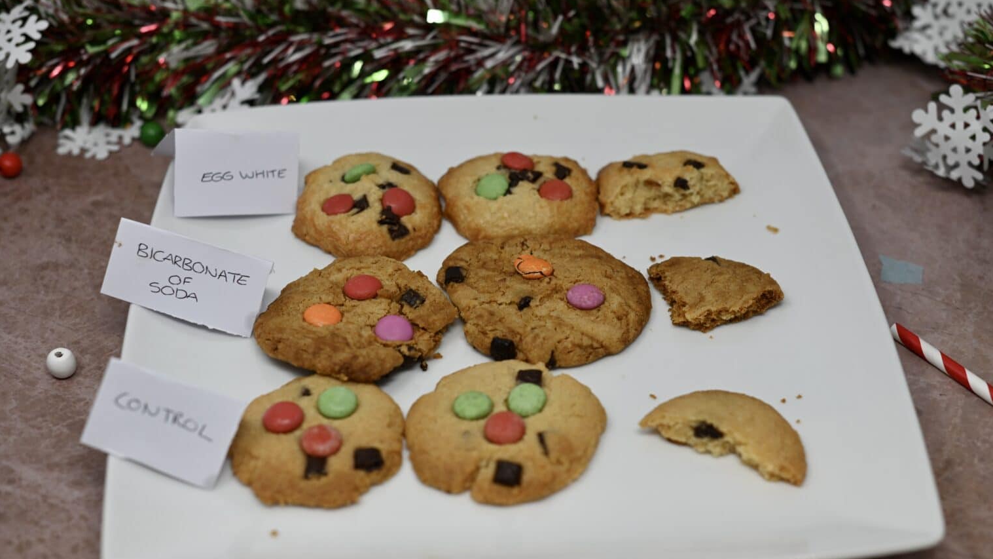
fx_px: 1395
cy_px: 290
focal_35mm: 53
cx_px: 501
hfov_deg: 39.2
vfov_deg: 22.6
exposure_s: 1/250
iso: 320
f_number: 4
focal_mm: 50
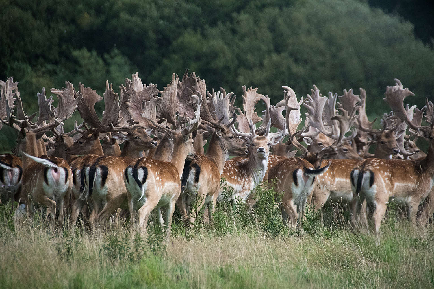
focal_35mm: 420
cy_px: 144
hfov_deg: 4.9
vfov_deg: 3.3
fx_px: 5063
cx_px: 217
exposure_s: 1/8000
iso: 1800
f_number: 6.3
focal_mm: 280
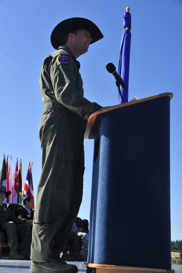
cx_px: 91
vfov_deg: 46.4
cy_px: 136
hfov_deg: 31.9
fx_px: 319
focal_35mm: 42
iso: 800
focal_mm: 42
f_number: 13
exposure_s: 1/640
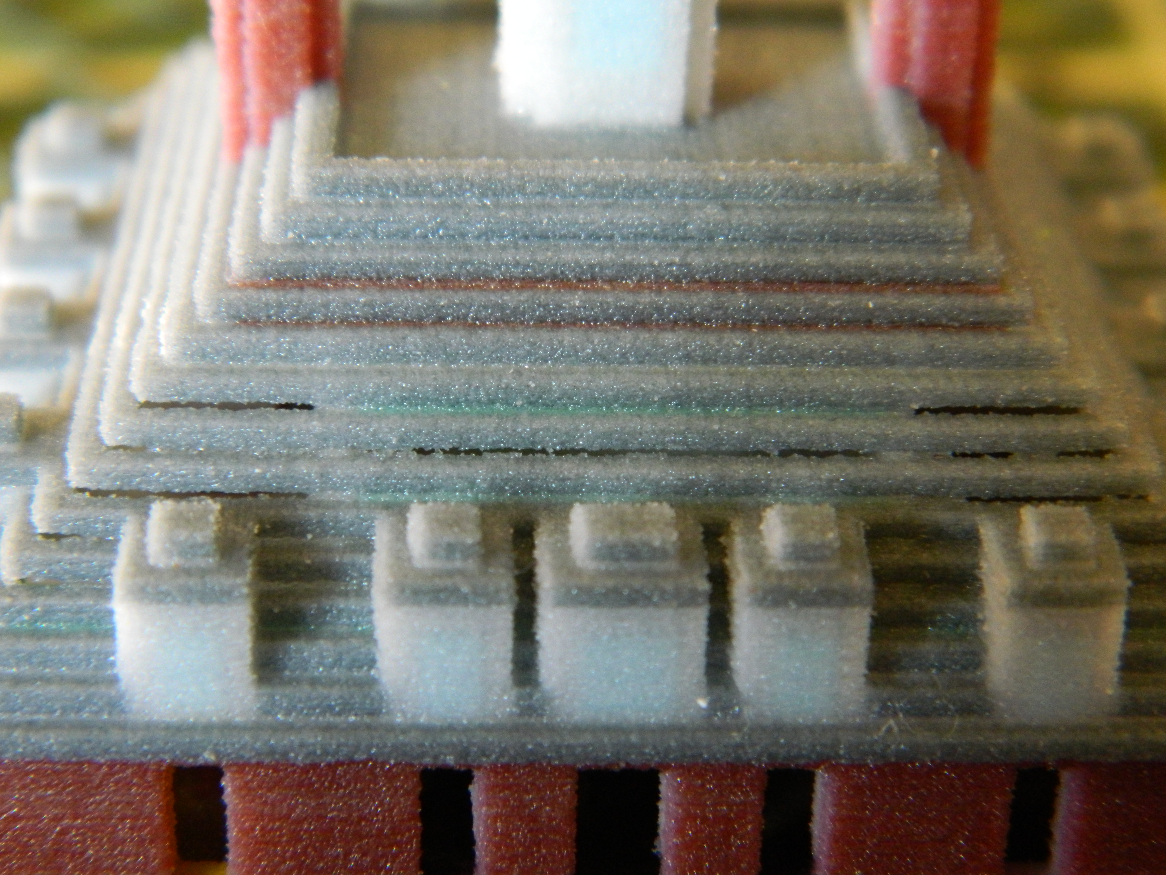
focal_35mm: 84
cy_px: 438
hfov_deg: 23.3
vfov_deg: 17.6
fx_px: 2829
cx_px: 583
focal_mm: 15.1
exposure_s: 1/30
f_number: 4.2
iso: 400
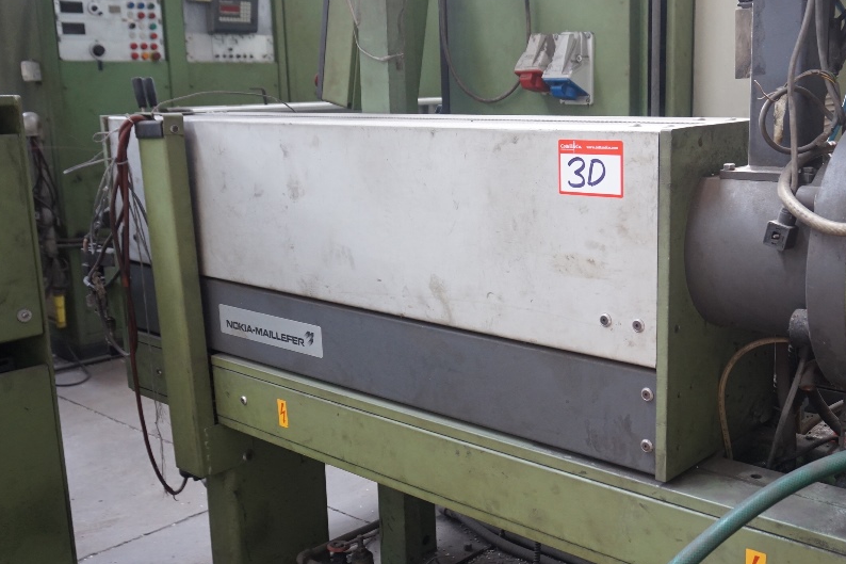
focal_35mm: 41
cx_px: 520
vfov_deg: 32.9
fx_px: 955
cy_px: 293
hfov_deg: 47.4
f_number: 4
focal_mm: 21
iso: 1000
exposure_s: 1/160
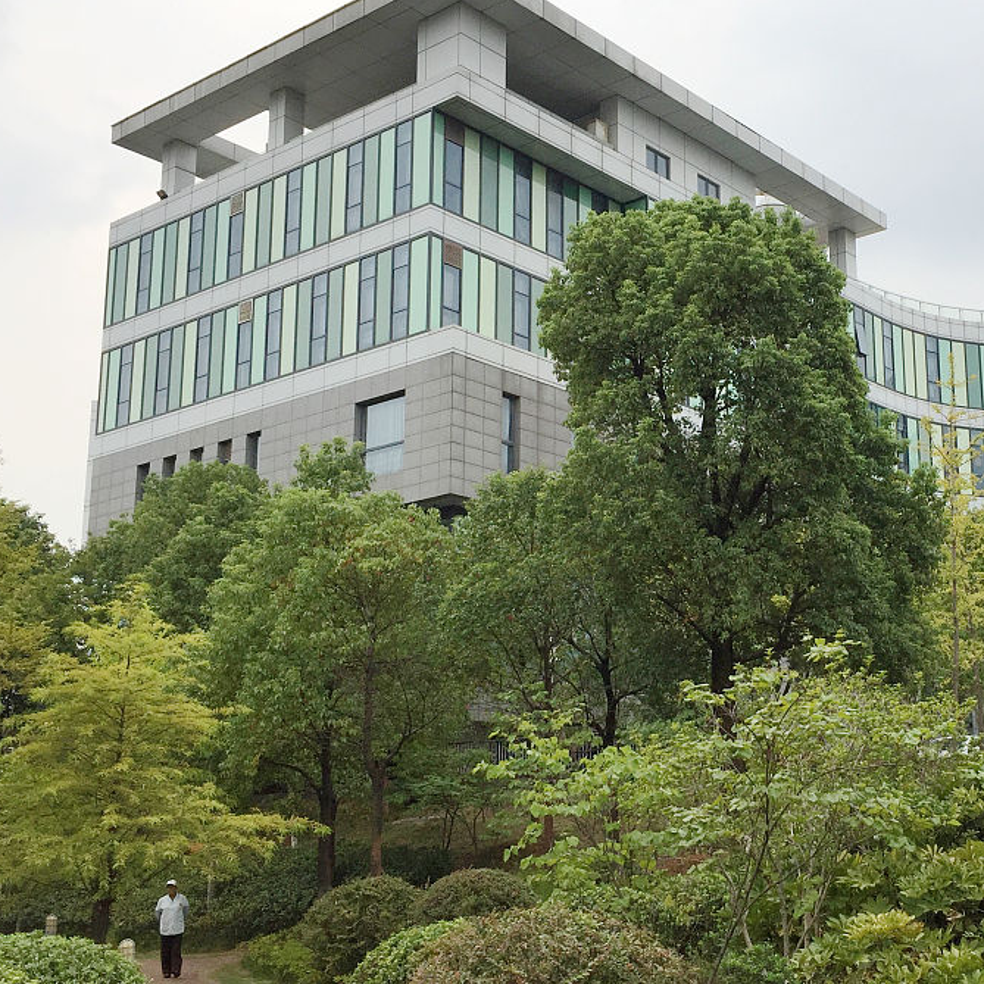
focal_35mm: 46
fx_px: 1479
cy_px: 516
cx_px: 709
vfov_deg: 36.8
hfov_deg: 36.1
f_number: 2.2
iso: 32
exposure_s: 1/824
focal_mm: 4.15
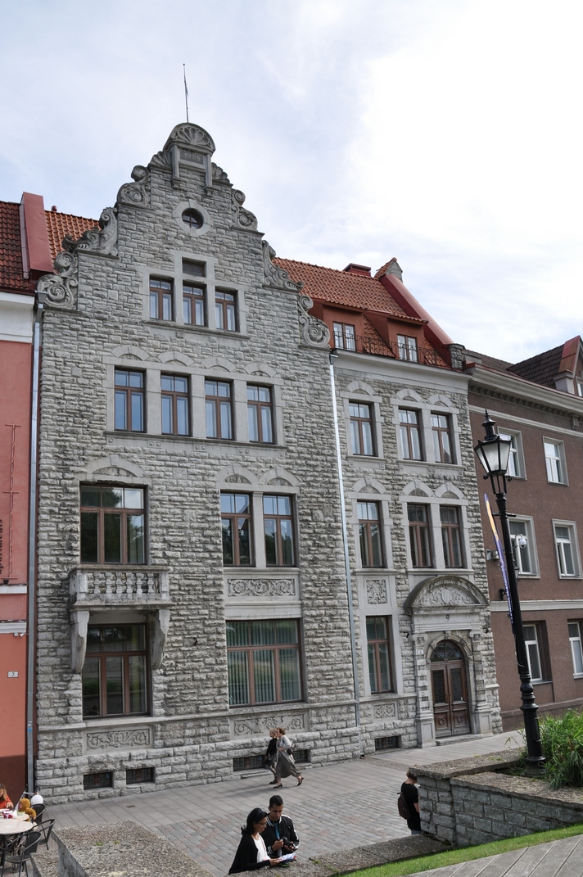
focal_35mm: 29
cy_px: 490
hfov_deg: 45.5
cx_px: 264
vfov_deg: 64.3
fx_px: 695
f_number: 8
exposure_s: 1/250
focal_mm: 17
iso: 200
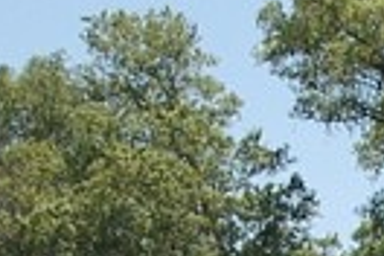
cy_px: 543
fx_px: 2890
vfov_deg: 5.0
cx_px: 547
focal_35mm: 271
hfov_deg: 7.5
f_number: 3.5
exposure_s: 1/1600
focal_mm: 28
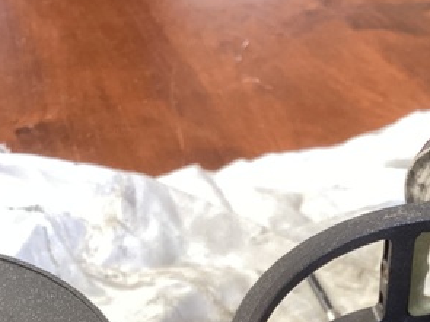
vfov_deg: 16.7
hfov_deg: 23.3
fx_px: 1043
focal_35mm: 84
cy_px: 407
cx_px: 229
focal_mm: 3.3
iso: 80
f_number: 2.4
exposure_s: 1/60
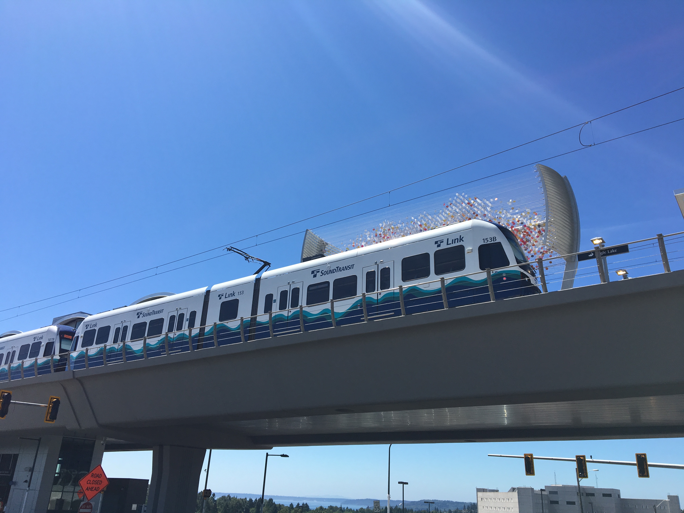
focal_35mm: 29
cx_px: 342
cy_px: 256
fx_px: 573
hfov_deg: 61.7
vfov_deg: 48.2
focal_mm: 4.15
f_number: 2.2
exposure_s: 1/1748
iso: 25
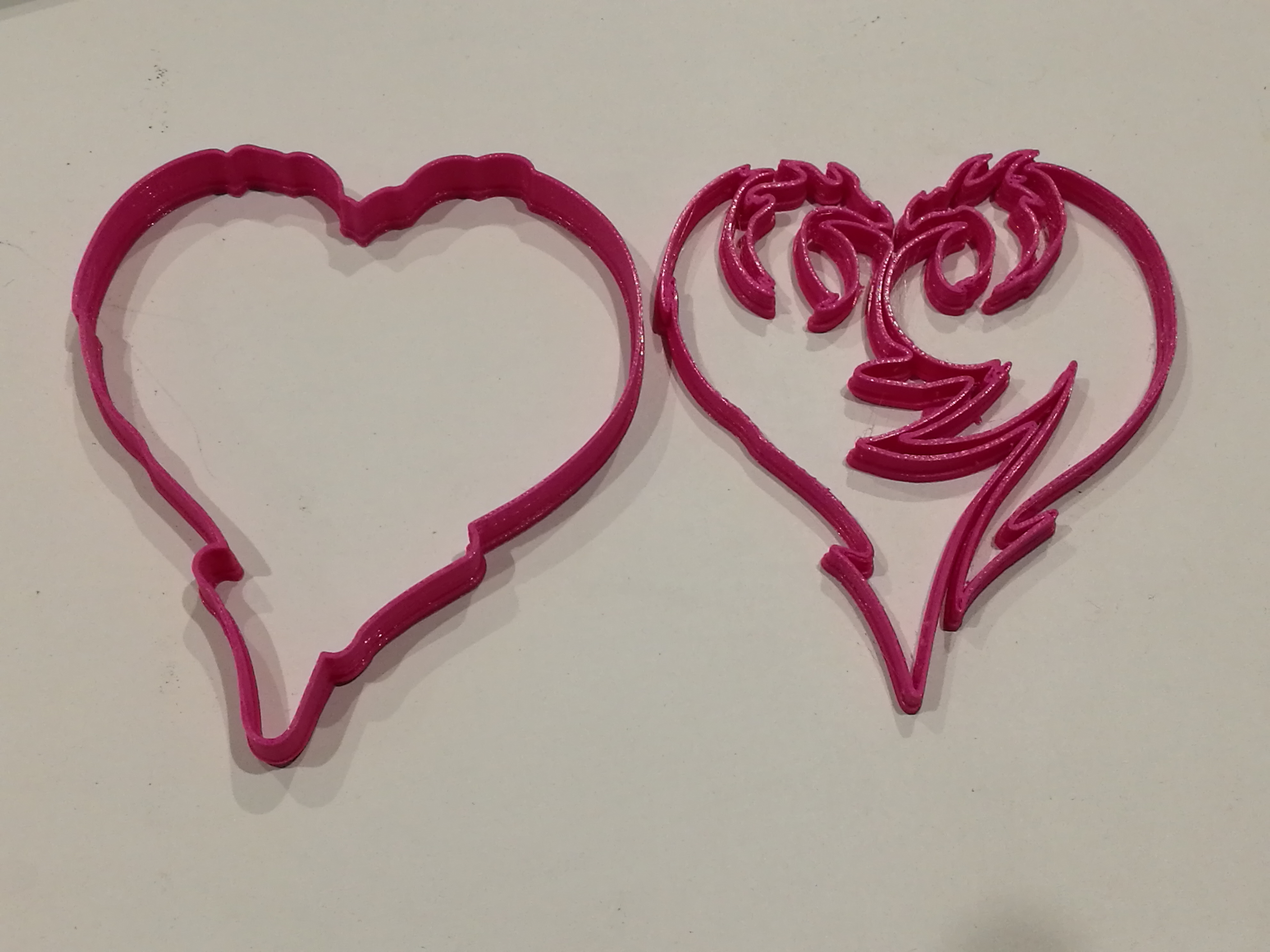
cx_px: 635
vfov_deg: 51.4
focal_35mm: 27
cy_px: 476
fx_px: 991
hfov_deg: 65.3
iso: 160
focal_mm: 4.5
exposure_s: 1/30
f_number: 2.2
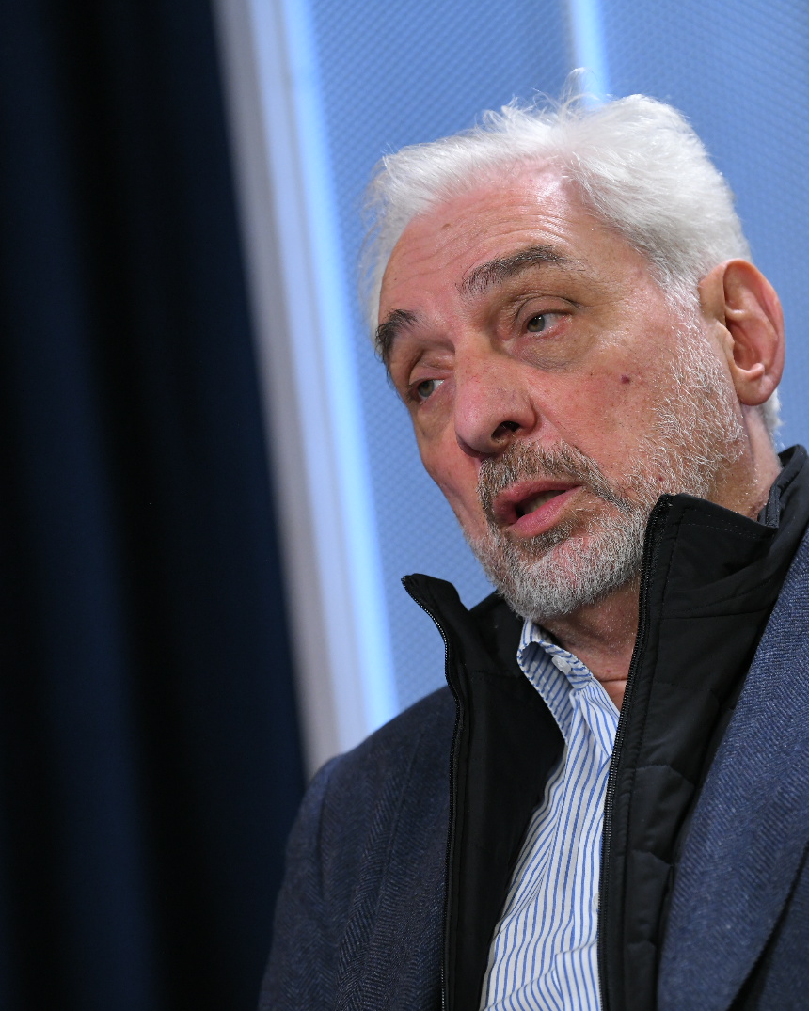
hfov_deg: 7.5
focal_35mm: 205
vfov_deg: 9.4
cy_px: 507
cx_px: 431
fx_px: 6135
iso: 2500
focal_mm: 145
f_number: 3.5
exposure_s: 1/200
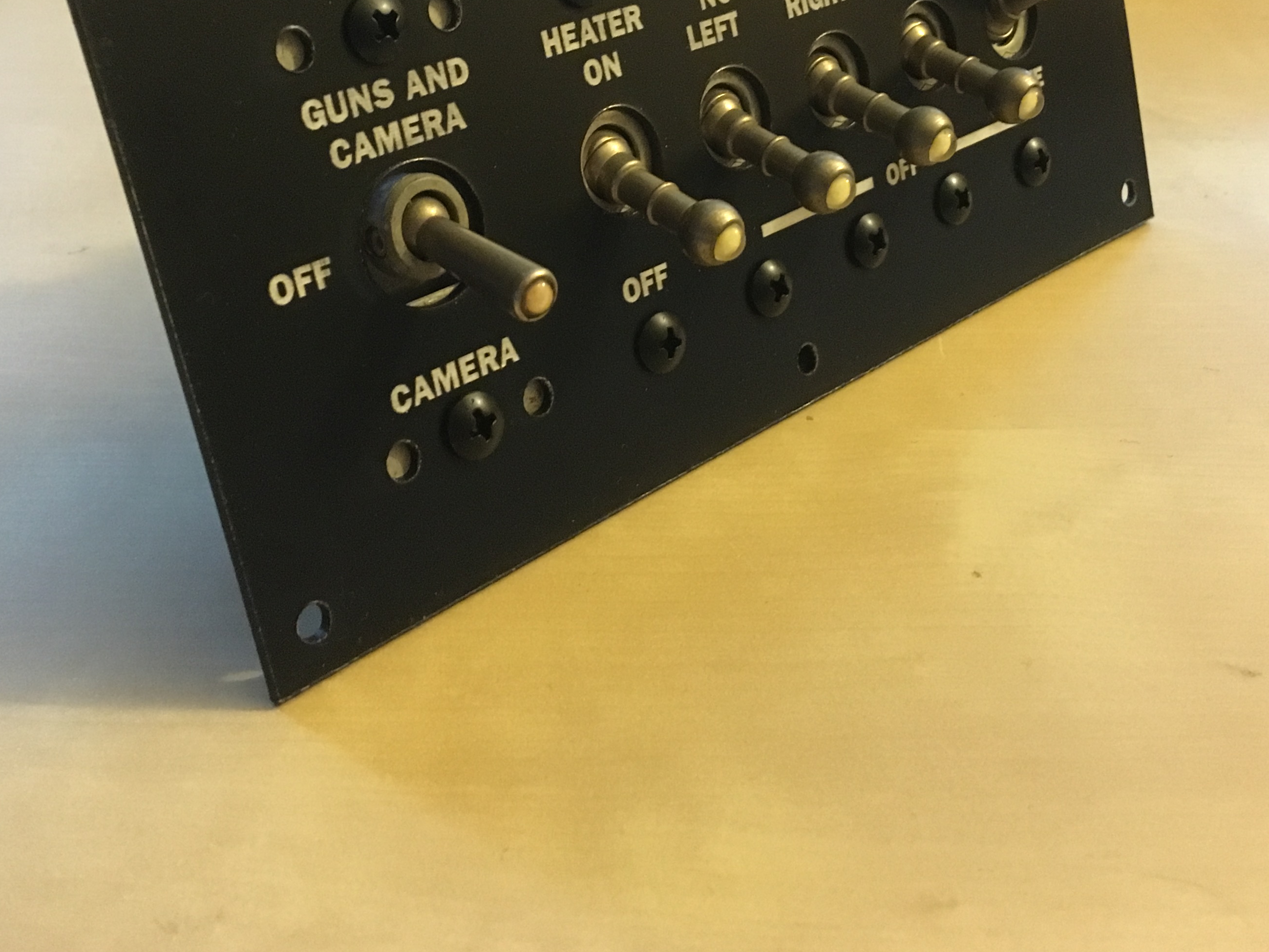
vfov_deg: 31.7
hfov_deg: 42.1
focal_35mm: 45
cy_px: 249
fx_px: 1650
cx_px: 629
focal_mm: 4.15
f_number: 2.2
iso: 320
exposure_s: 1/15
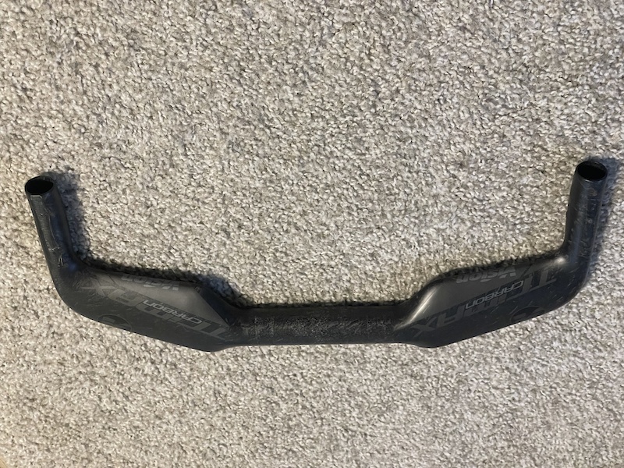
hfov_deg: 36.8
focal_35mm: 52
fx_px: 937
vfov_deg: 28.0
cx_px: 312
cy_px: 234
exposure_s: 1/60
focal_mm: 6
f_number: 2
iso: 500
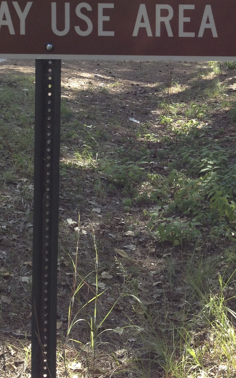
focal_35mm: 81
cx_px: 199
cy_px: 58
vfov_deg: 25.0
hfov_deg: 16.0
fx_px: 834
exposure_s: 1/188
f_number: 2.4
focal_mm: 4.28
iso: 50
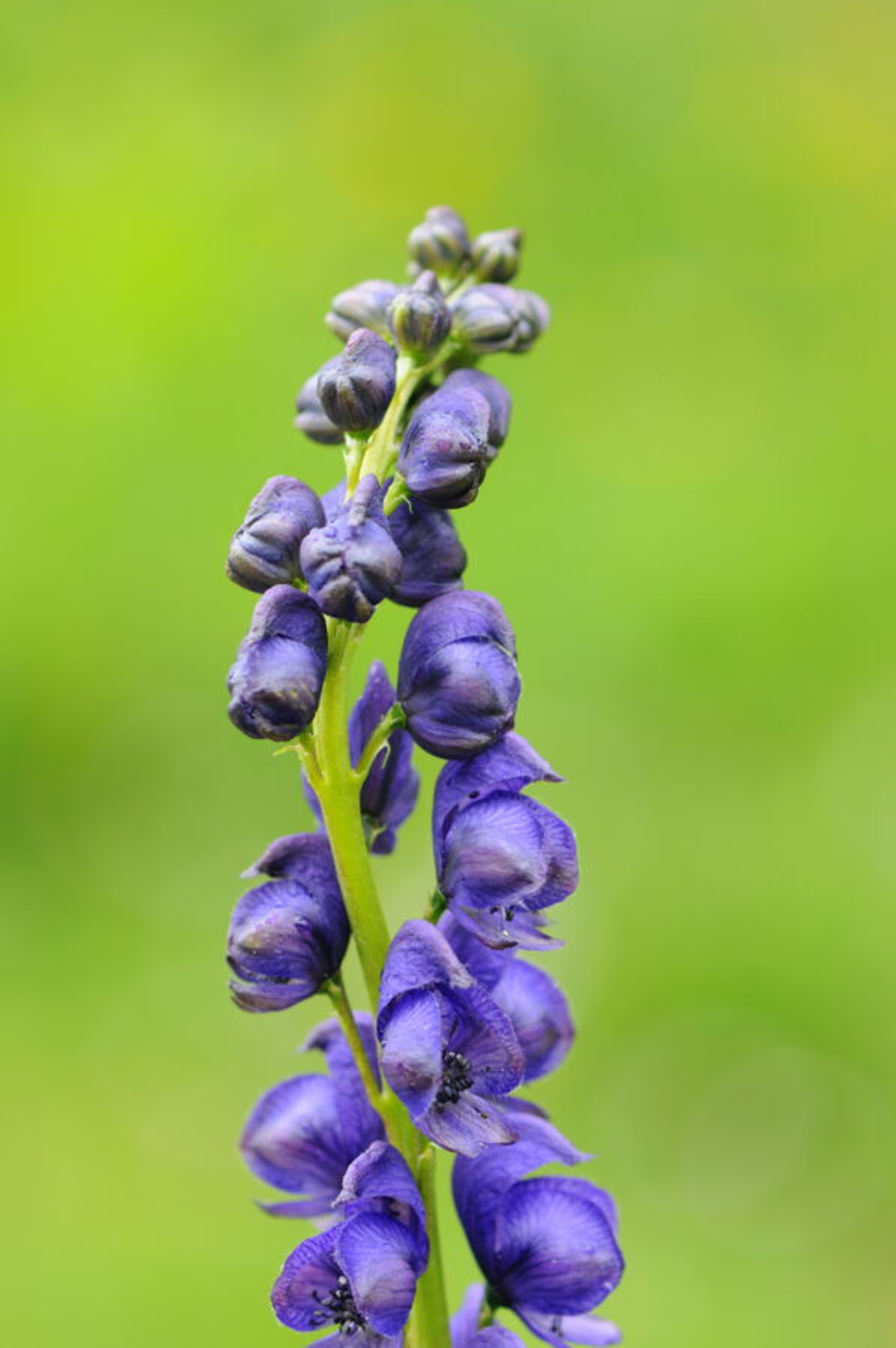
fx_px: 5893
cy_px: 674
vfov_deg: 13.1
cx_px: 448
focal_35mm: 158
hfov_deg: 8.7
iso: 200
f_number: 4
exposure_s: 1/200
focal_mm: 105
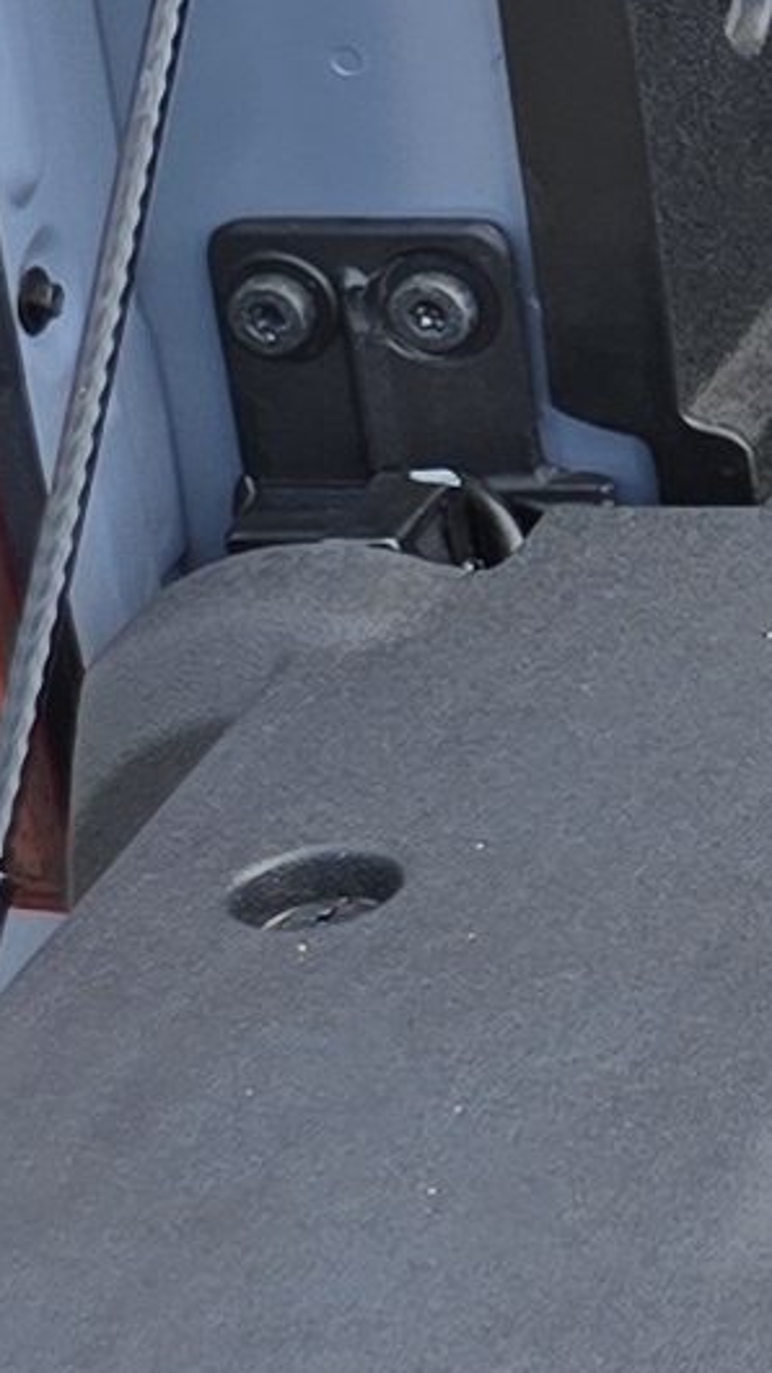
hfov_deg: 5.4
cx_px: 3308
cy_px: -158
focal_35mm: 189
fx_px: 6880
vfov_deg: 11.2
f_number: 1.7
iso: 12
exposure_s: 1/274
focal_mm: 6.3
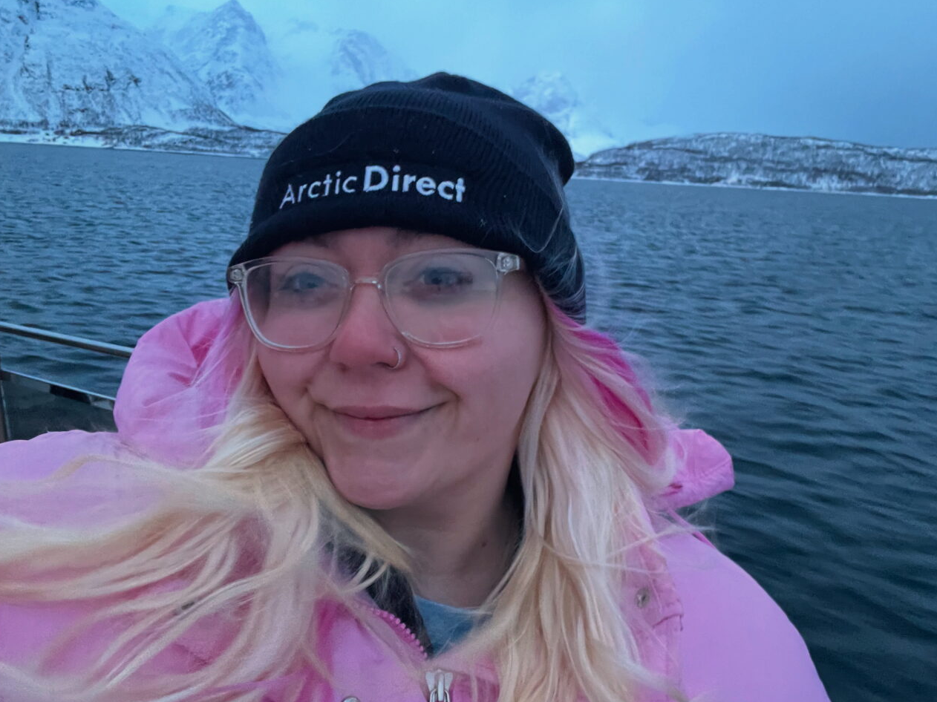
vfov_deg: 49.5
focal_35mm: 28
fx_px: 758
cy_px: 418
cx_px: 491
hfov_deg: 63.4
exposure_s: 1/24
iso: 800
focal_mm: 2.71
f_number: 2.2
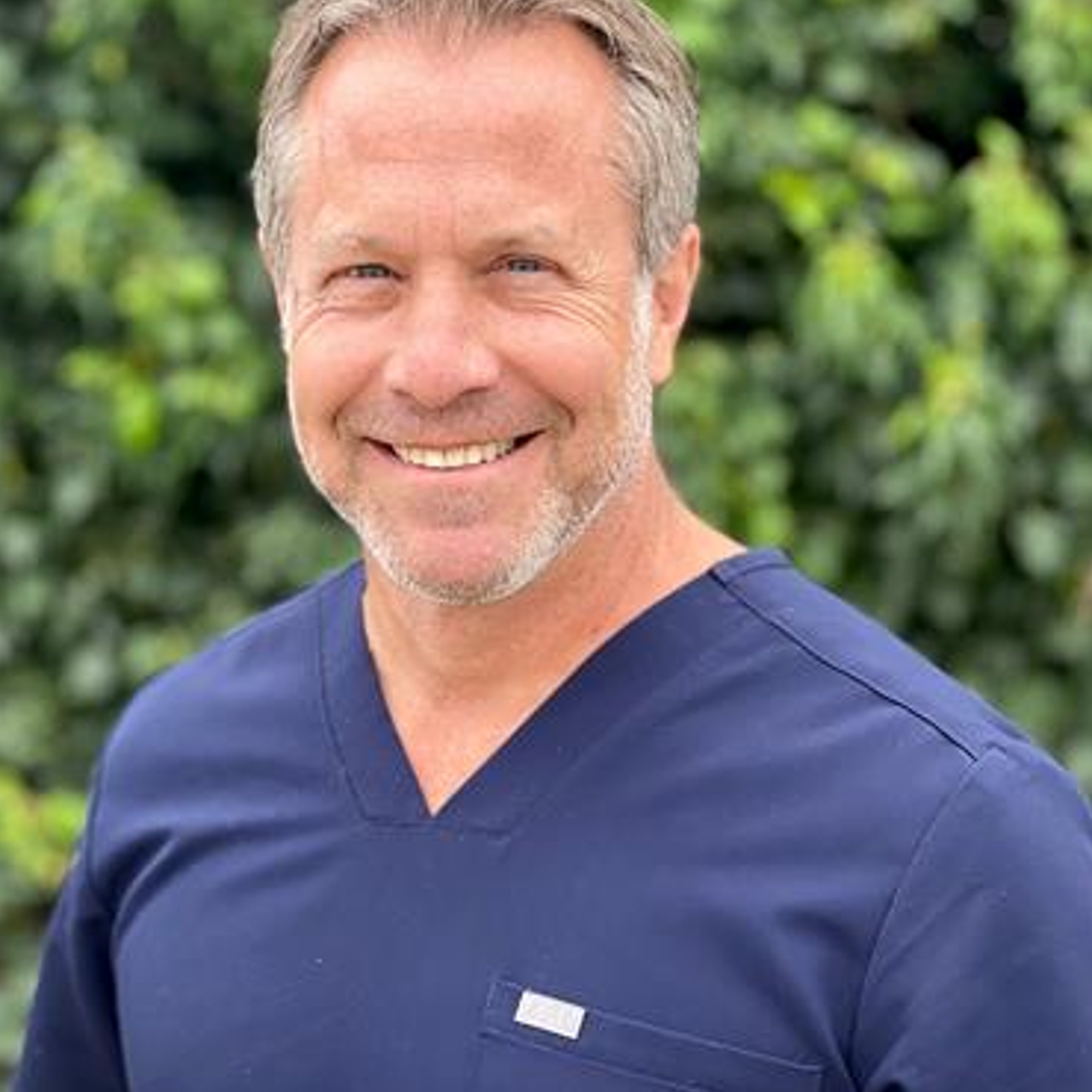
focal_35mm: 92
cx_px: 545
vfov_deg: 18.9
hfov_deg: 18.9
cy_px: 493
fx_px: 3284
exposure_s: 1/121
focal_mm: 9
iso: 40
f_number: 2.8
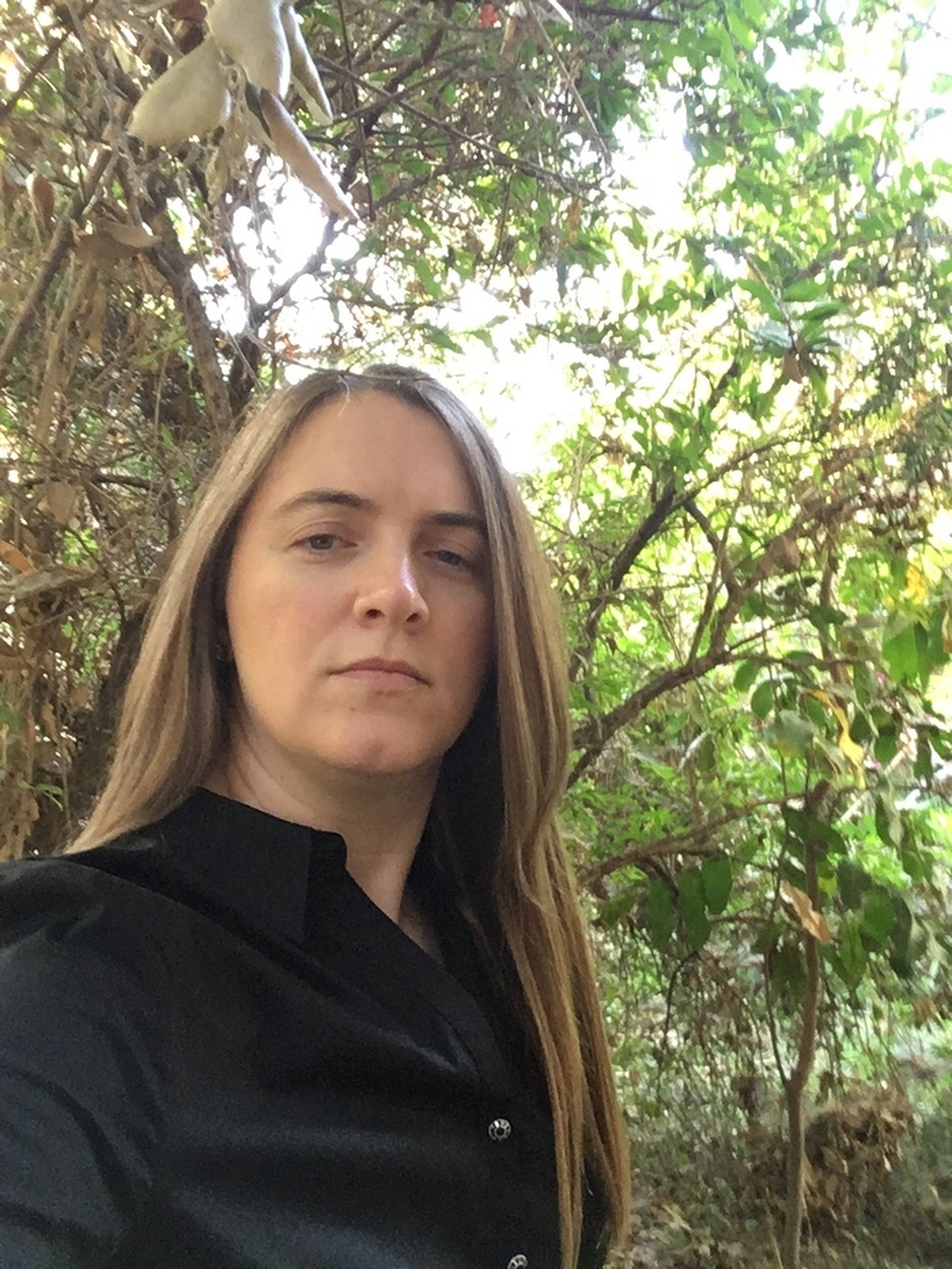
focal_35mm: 31
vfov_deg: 58.3
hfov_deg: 45.5
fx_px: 1136
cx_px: 476
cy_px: 634
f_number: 2.4
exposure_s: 1/30
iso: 250
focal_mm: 2.15
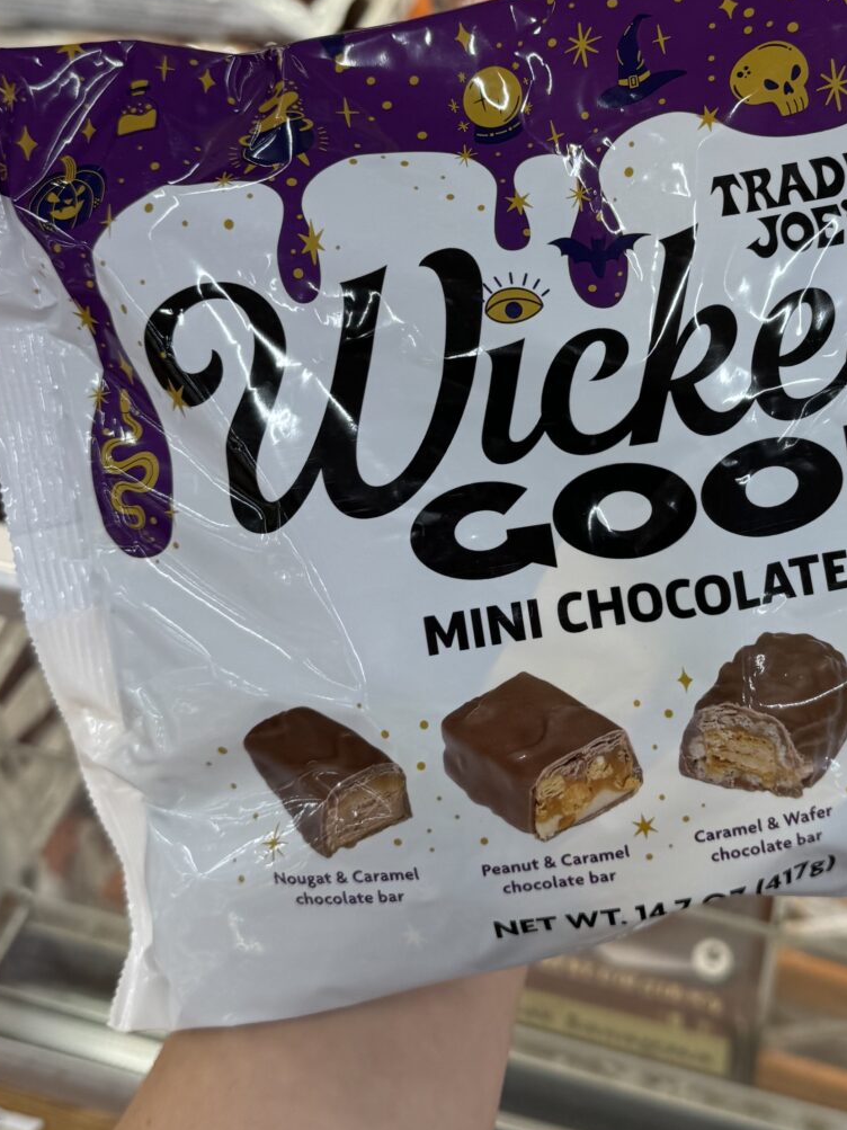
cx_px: 597
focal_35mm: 49
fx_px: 1599
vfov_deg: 38.7
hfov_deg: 29.4
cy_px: 420
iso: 80
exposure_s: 1/121
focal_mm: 6.76
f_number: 1.78
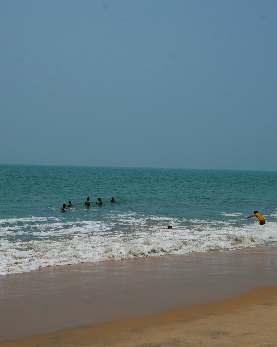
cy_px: 173
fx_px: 564
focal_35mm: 55
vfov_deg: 34.2
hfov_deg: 27.4
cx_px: 186
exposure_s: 1/500
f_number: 13
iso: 160
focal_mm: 26
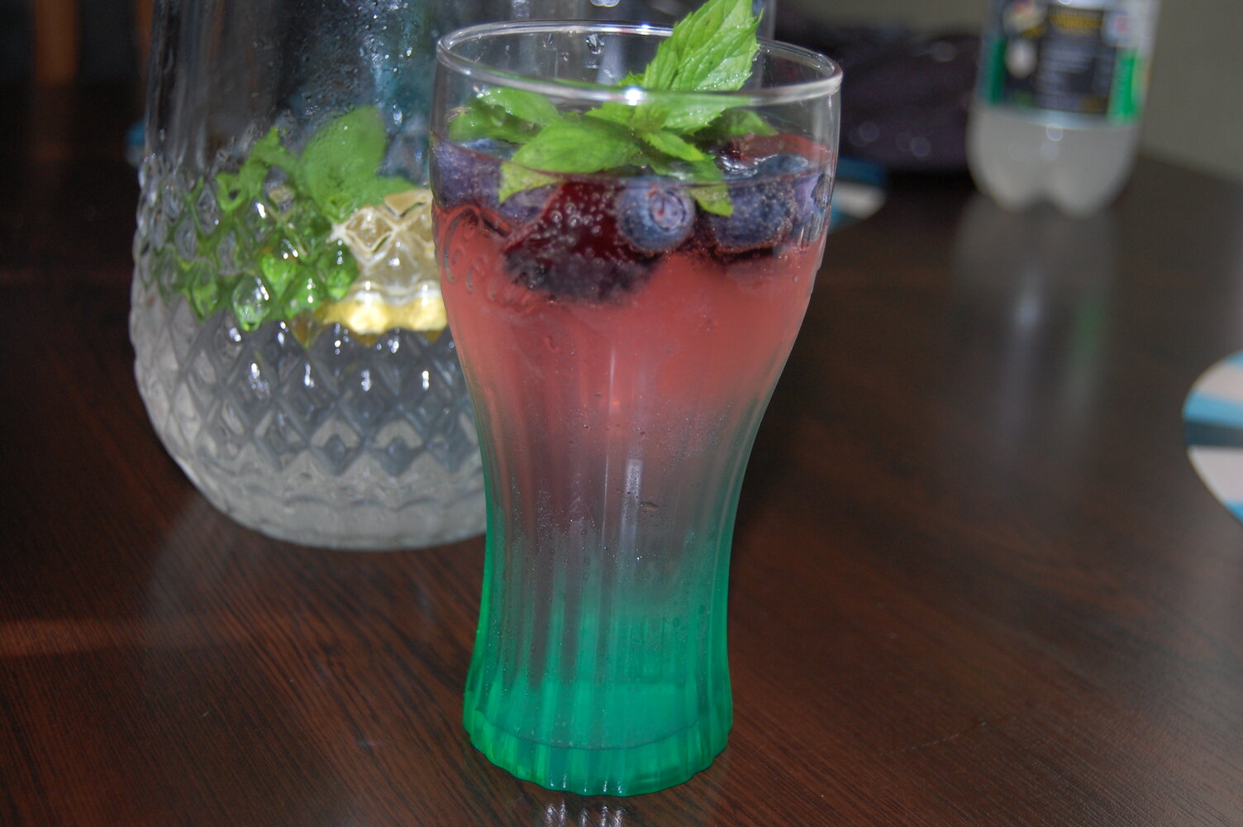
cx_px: 622
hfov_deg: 37.9
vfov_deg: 25.7
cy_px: 414
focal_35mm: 52
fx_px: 1811
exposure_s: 1/60
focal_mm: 35
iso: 400
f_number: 4.8
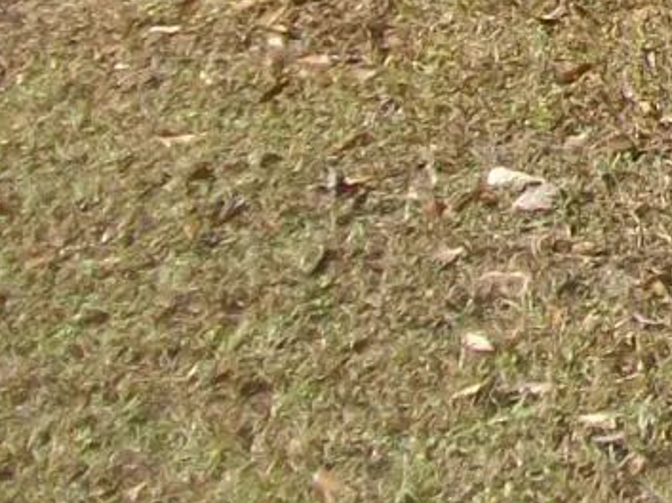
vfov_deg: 7.2
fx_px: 3801
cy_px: -631
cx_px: 1500
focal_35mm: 196
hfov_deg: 9.2
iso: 64
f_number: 2.7
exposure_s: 1/640
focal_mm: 6
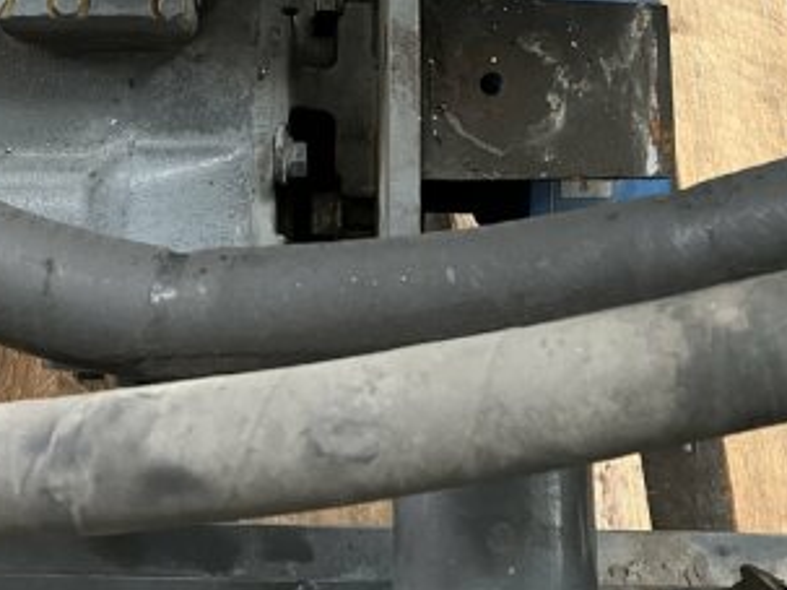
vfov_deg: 25.2
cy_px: -5
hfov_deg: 34.8
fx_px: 1250
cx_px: 296
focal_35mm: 55
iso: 640
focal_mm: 5.7
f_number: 1.5
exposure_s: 1/40
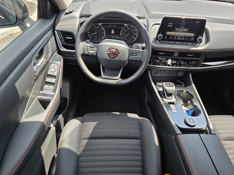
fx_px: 155
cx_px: 117
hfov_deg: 73.9
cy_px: 88
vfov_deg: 58.9
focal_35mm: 23
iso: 25
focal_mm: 6.3
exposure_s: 1/180
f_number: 1.7
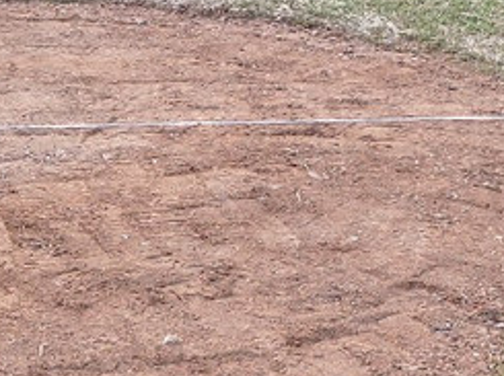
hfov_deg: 17.5
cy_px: 333
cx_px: -36
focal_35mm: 109
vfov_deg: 13.4
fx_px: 1585
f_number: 1.5
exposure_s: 1/175
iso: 50
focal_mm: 4.23
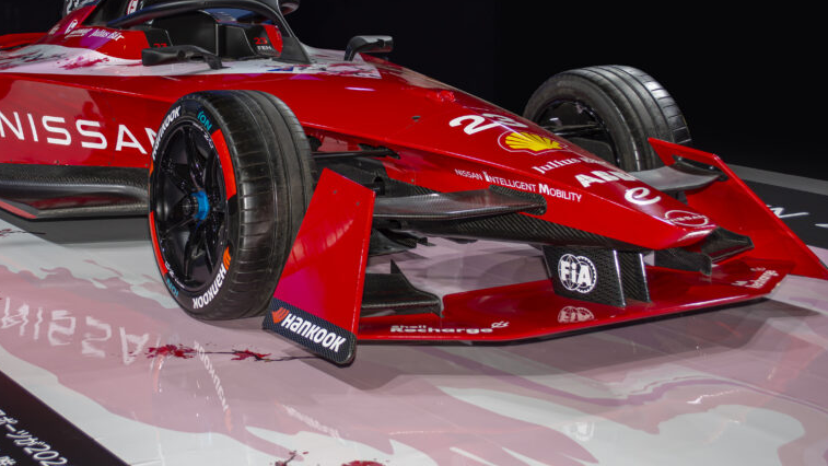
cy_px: 113
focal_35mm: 68
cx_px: 327
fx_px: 1493
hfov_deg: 30.9
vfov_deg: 17.6
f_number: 5
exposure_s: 1/200
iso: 200
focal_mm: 32
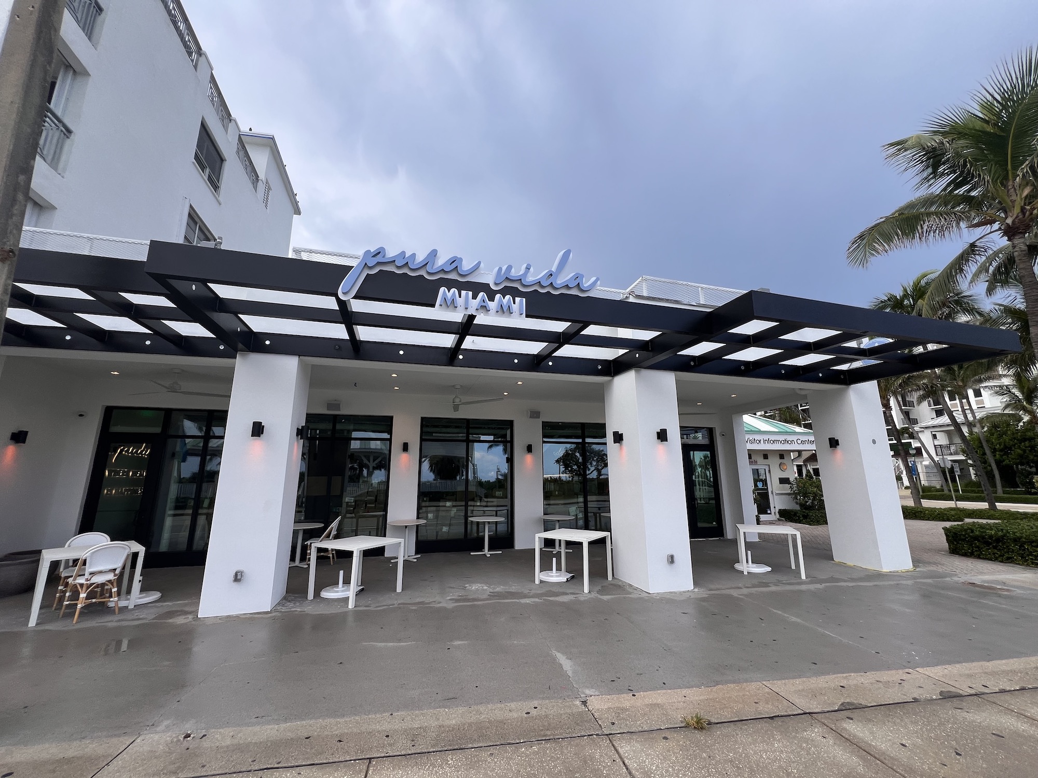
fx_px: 390
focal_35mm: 13
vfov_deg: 89.9
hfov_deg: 106.2
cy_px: 389
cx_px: 519
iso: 32
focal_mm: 1.57
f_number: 1.8
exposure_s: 1/405
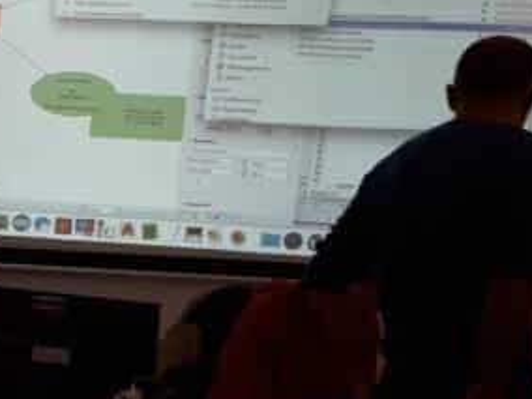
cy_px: 457
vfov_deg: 15.1
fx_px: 1460
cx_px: -350
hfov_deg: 17.7
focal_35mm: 95
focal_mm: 3.6
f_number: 1.9
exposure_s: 1/33
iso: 100
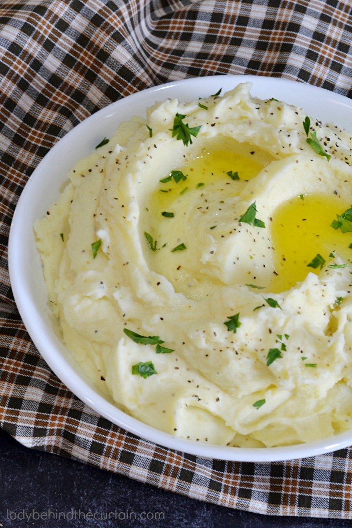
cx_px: 176
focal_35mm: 75
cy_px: 264
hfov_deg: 18.2
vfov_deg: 27.0
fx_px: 1100
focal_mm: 50
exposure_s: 1/4
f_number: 10
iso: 100
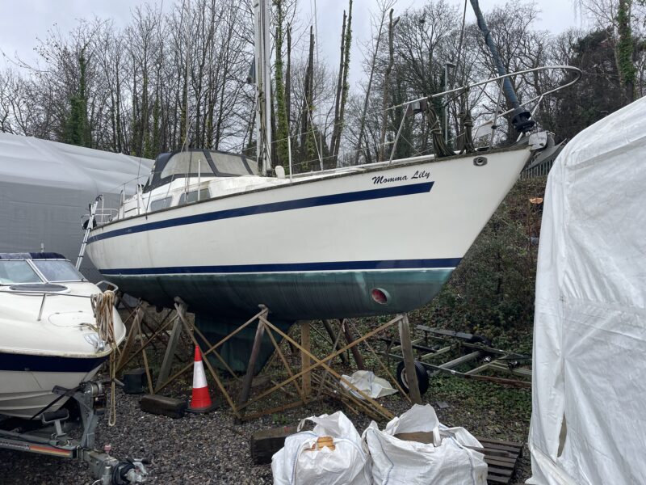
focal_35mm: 26
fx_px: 485
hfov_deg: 67.3
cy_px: 242
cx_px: 323
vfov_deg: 53.1
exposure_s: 1/445
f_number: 1.6
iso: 32
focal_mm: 4.2
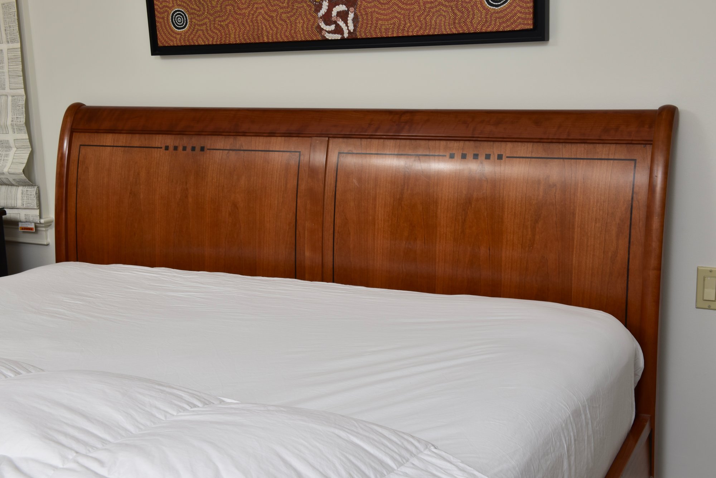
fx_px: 955
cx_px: 358
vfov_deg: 28.1
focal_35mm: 48
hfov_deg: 41.1
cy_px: 239
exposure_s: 1/60
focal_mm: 48
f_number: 16
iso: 100
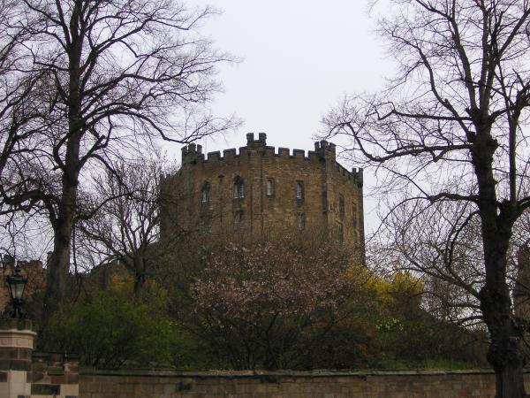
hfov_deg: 40.4
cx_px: 265
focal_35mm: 47
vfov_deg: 30.9
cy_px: 199
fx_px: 720
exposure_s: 1/350
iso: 50
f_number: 3.3
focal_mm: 7.8
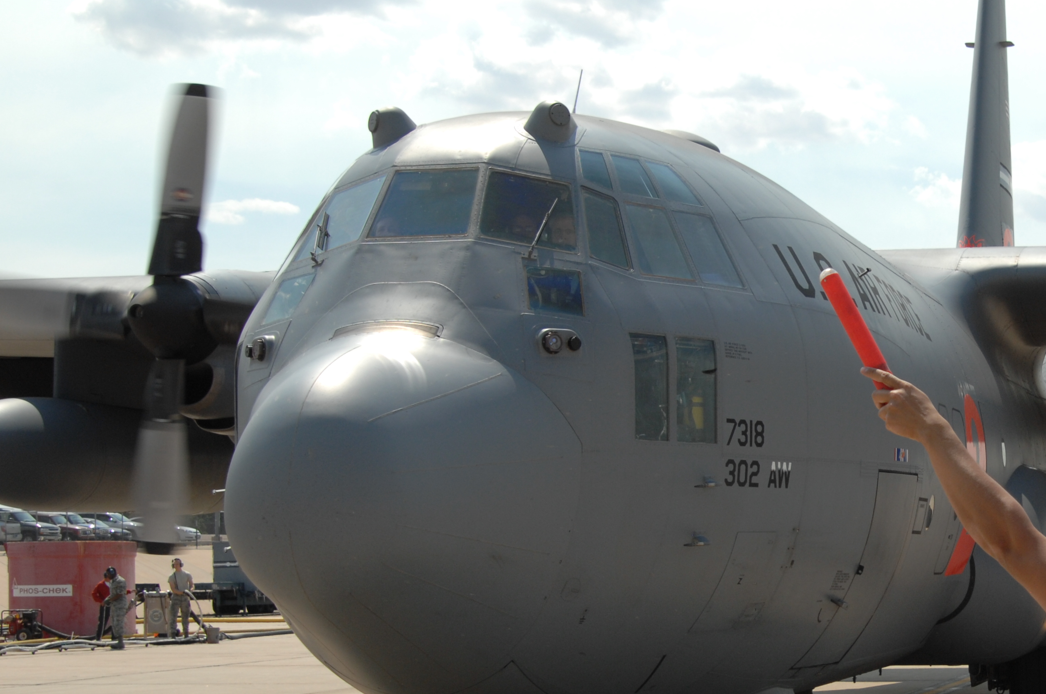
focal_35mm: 79
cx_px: 957
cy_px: 503
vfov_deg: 17.2
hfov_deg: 24.9
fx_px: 2292
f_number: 6.7
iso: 200
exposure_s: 1/640
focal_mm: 28
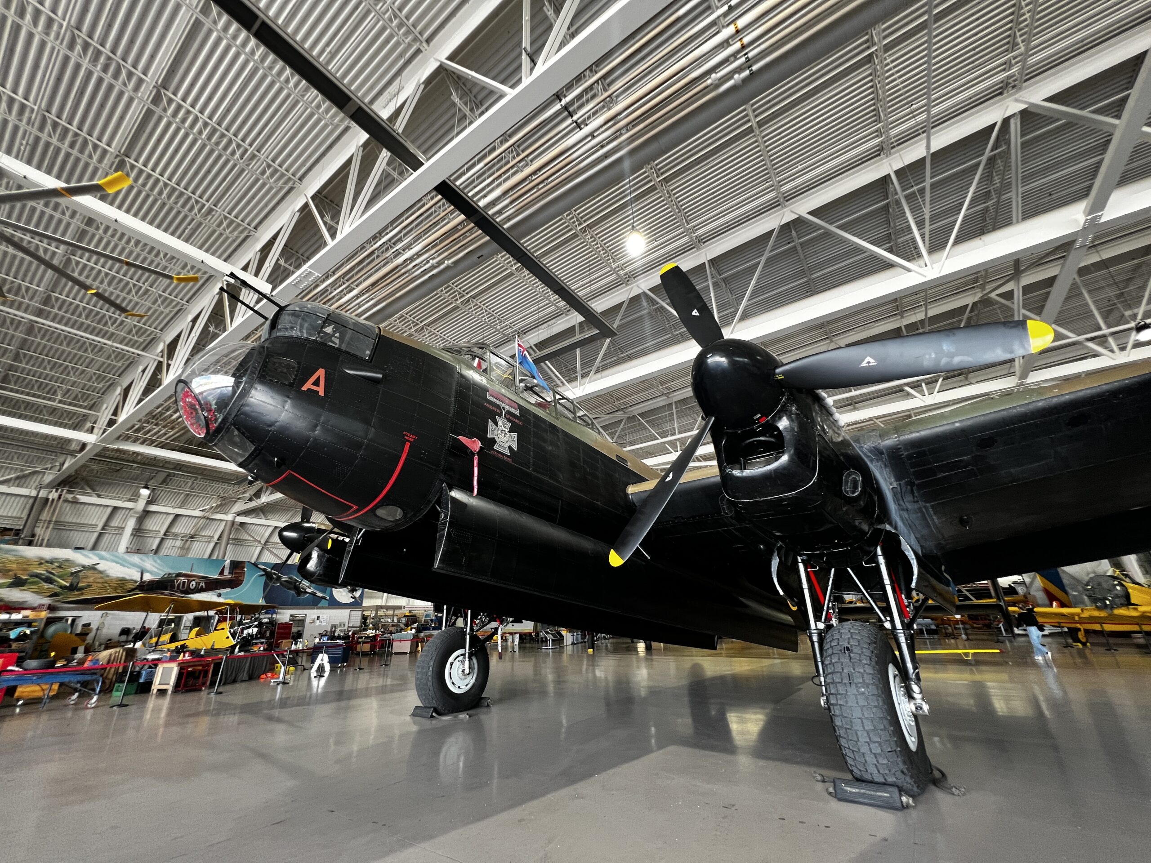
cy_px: 432
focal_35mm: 13
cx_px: 576
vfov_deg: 89.9
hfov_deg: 106.2
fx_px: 432
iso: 125
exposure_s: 1/99
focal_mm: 1.57
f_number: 1.8
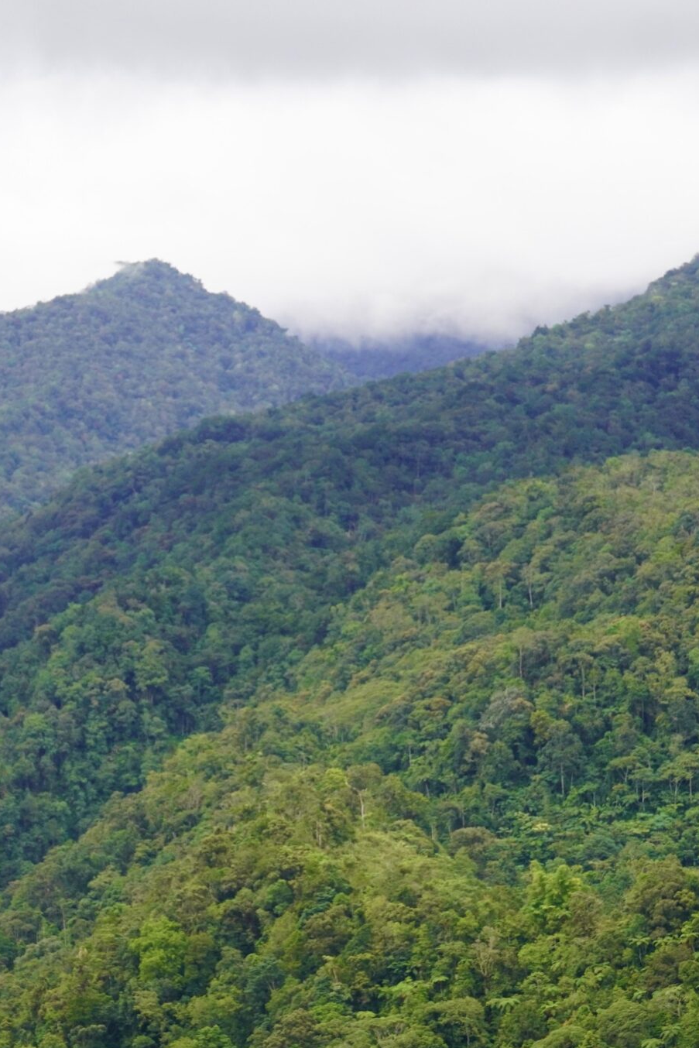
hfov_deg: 10.8
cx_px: 255
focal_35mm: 127
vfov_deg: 16.1
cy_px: 527
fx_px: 3698
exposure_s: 1/100
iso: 320
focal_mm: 56
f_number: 5
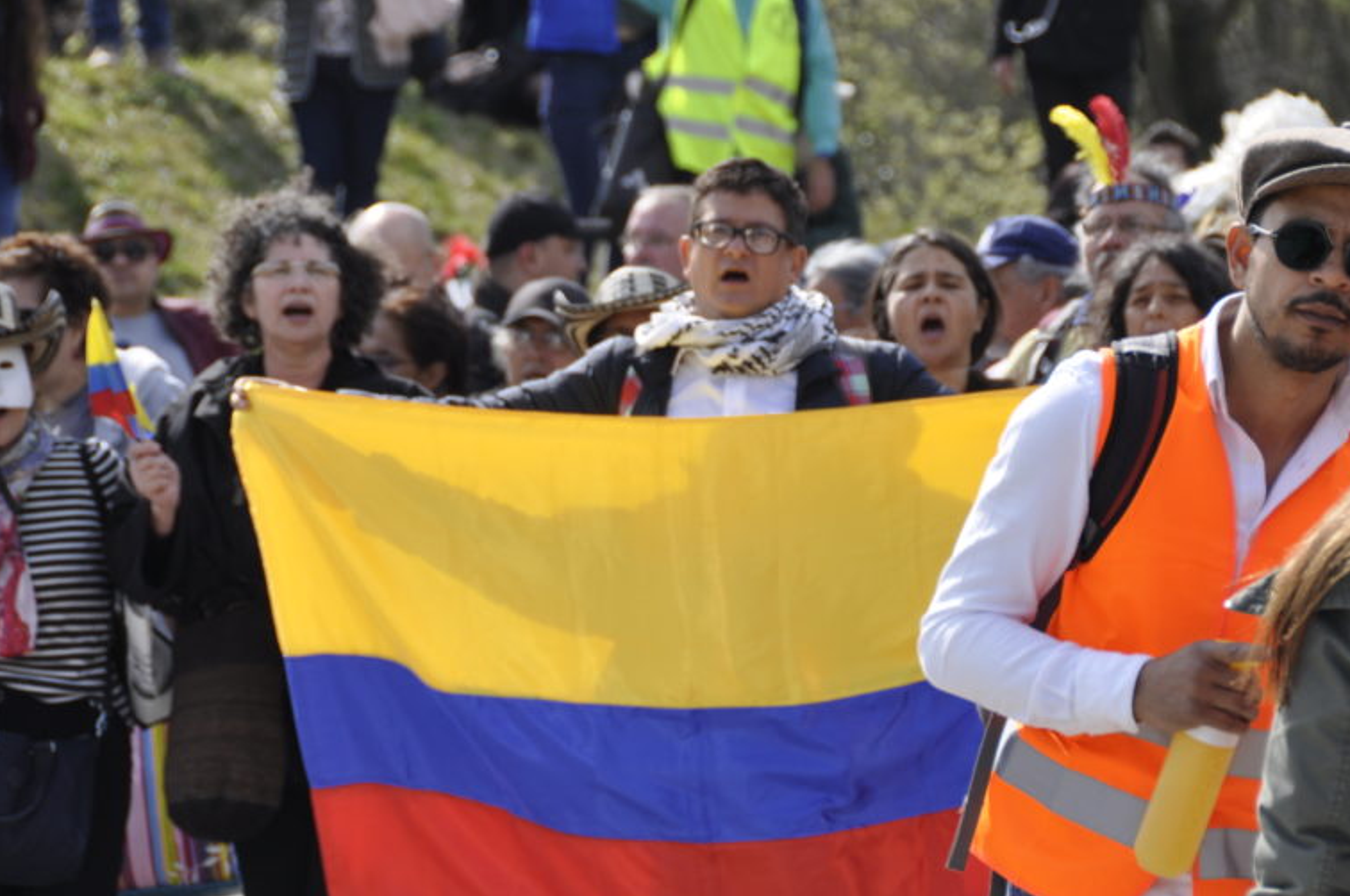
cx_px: 850
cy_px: 478
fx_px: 9887
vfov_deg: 5.2
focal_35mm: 264
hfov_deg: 7.8
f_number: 6.3
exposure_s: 1/640
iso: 200
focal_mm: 130
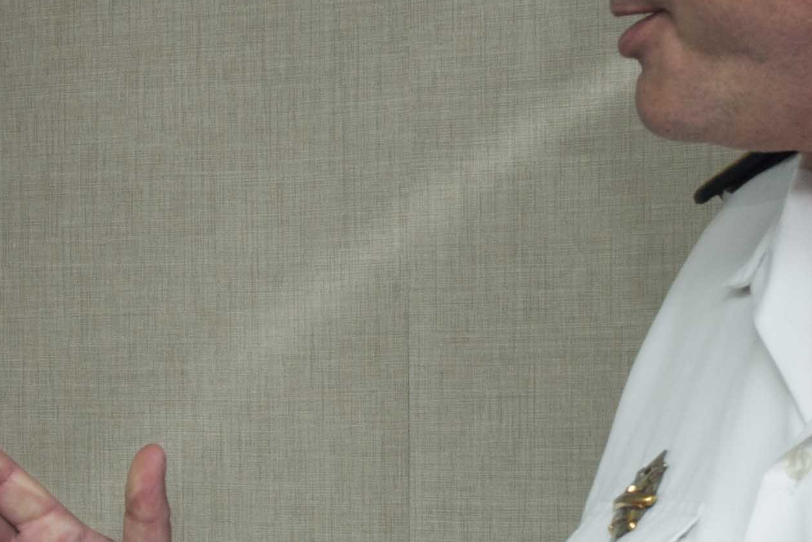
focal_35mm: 186
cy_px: 312
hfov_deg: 11.0
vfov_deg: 7.4
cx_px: 249
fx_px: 4197
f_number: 6.3
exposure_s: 1/80
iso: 250
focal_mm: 32
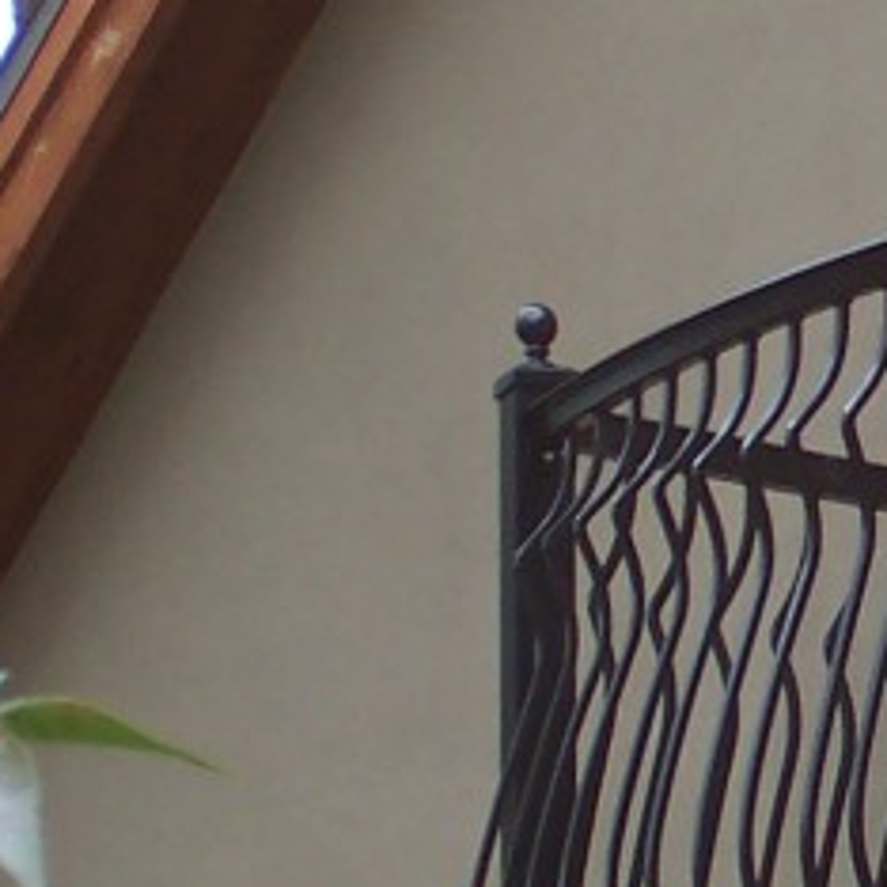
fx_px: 9973
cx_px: 1584
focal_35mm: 344
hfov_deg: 5.0
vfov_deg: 5.1
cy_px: 516
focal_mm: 13.5
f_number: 4.1
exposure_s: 1/250
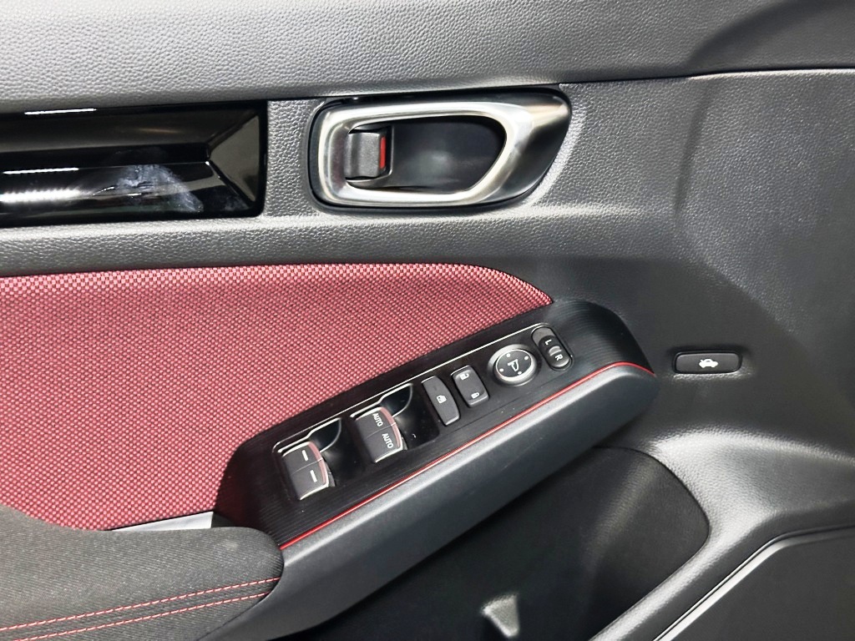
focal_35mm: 48
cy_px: 320
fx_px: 1186
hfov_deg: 39.7
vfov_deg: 30.3
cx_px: 428
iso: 640
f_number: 1.78
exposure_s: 1/30
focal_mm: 6.86
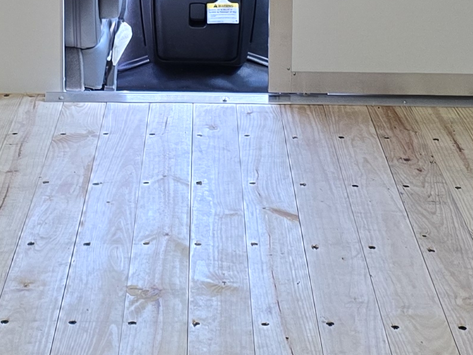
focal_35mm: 116
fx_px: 1585
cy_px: -58
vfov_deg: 12.5
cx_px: 166
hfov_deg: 16.9
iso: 200
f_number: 1.7
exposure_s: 1/180
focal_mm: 6.3
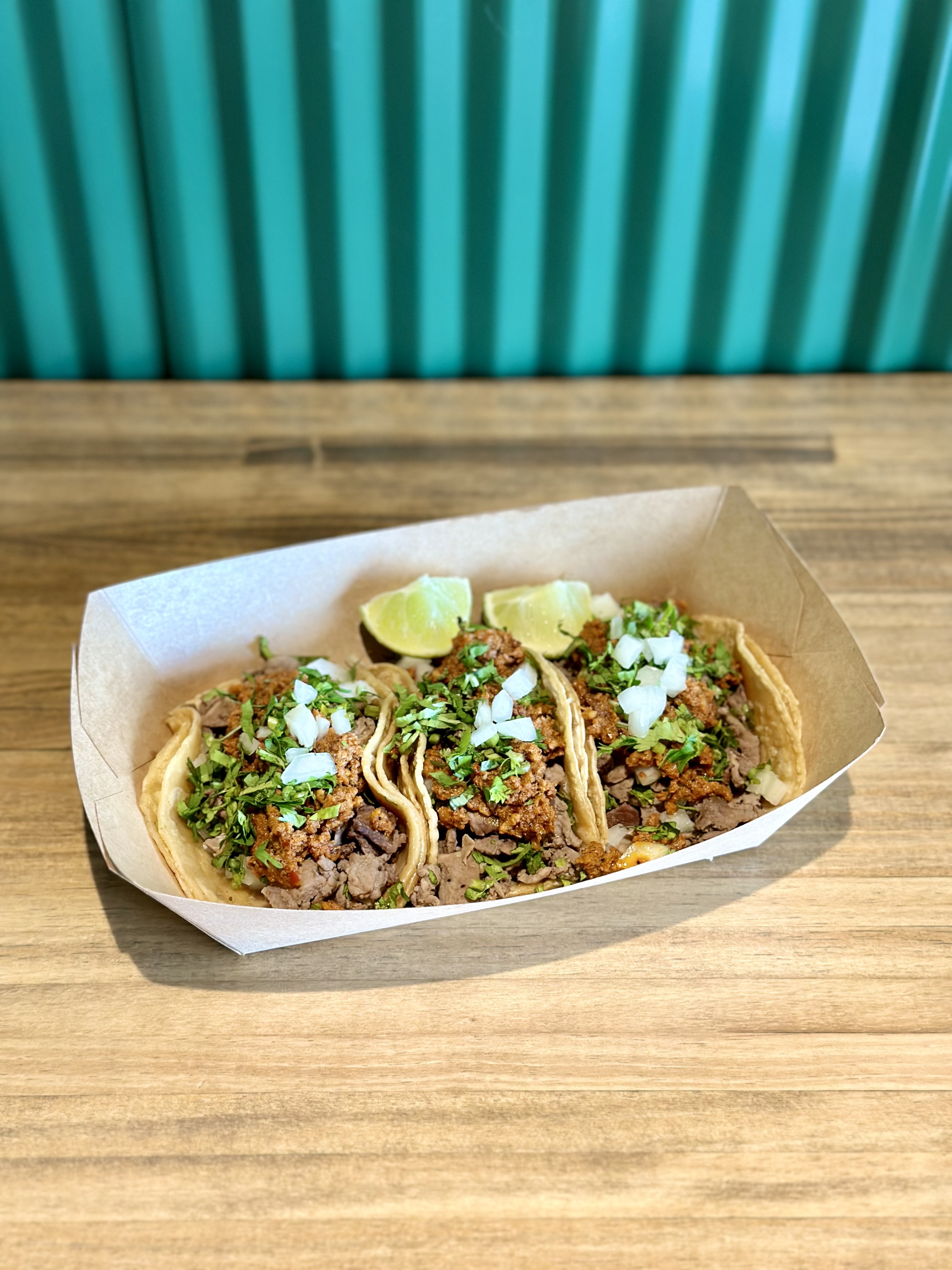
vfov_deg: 39.7
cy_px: 635
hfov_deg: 30.3
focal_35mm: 48
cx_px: 476
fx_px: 1760
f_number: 1.78
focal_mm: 6.86
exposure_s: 1/60
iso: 200
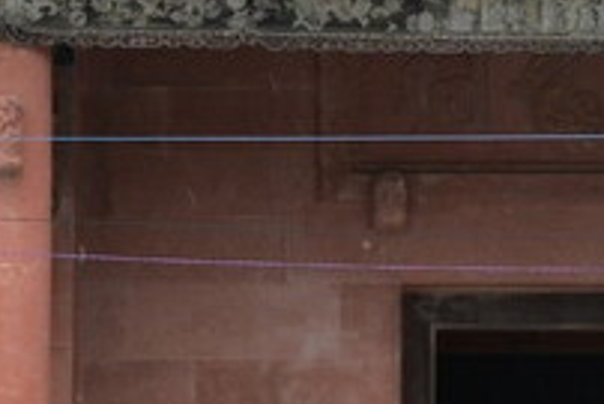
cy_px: 201
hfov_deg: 7.2
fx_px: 4768
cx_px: 646
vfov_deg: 4.8
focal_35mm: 284
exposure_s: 1/250
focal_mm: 32
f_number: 8
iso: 400
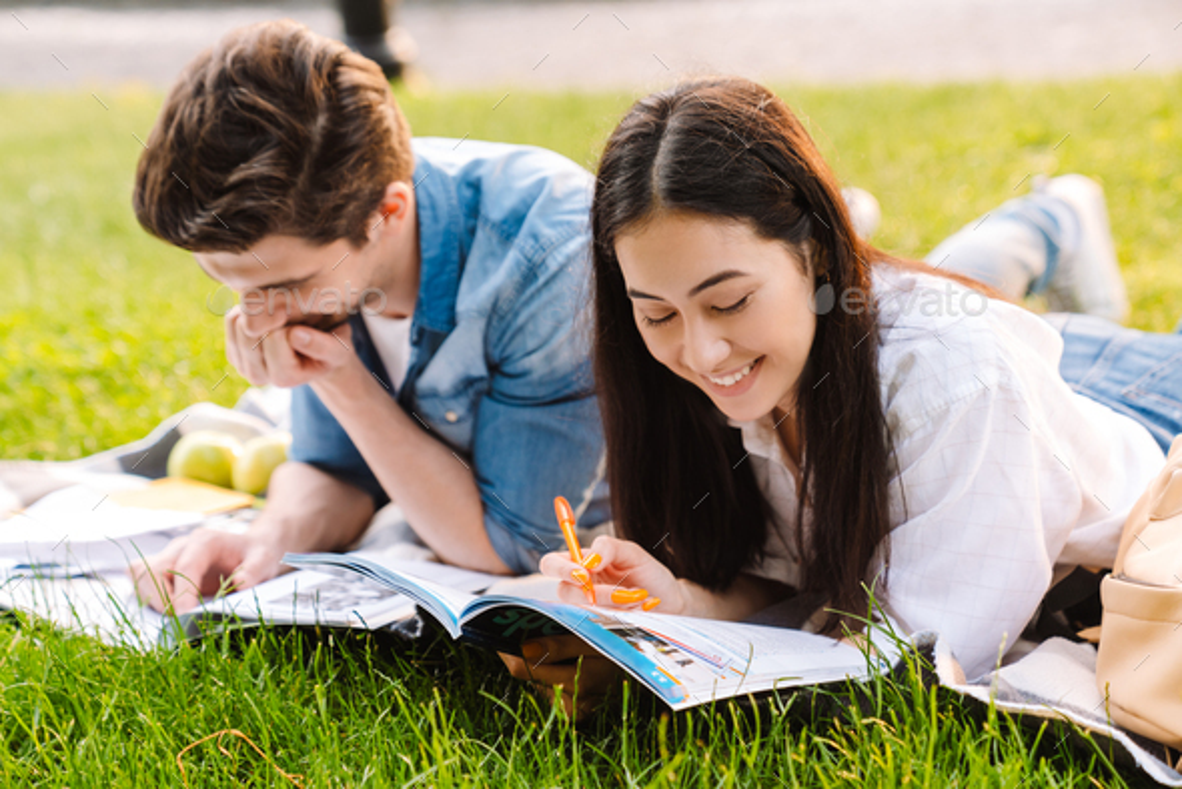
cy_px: 394
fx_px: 2168
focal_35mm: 66
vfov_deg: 20.6
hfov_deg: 30.5
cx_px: 591
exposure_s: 1/160
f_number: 3.2
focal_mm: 66
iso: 800
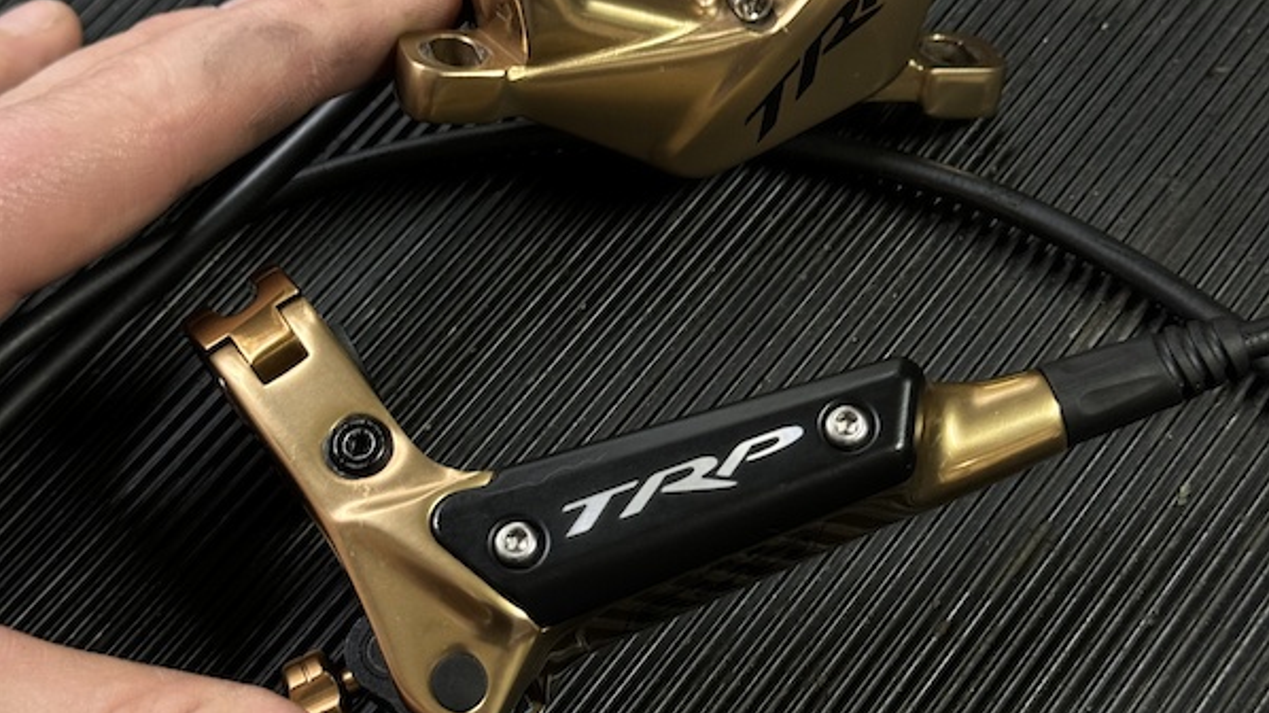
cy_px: 361
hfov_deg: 30.2
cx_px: 634
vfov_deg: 17.2
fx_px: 2355
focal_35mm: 70
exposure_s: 1/40
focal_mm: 6.76
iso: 320
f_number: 1.78
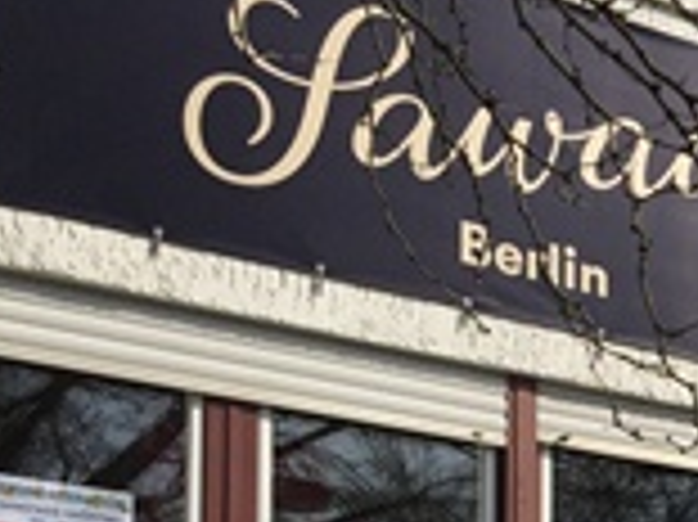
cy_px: 868
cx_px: 997
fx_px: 2015
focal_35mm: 100
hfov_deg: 17.9
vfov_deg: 13.6
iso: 32
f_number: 2.2
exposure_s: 1/1883
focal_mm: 4.15
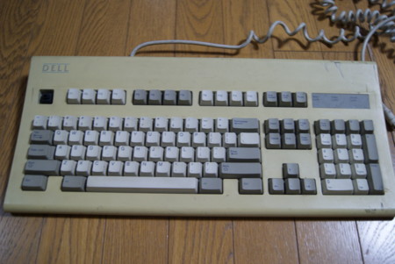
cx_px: 198
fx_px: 362
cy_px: 132
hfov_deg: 57.2
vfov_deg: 40.1
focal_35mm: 33
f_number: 4
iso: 400
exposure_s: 1/15
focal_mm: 22
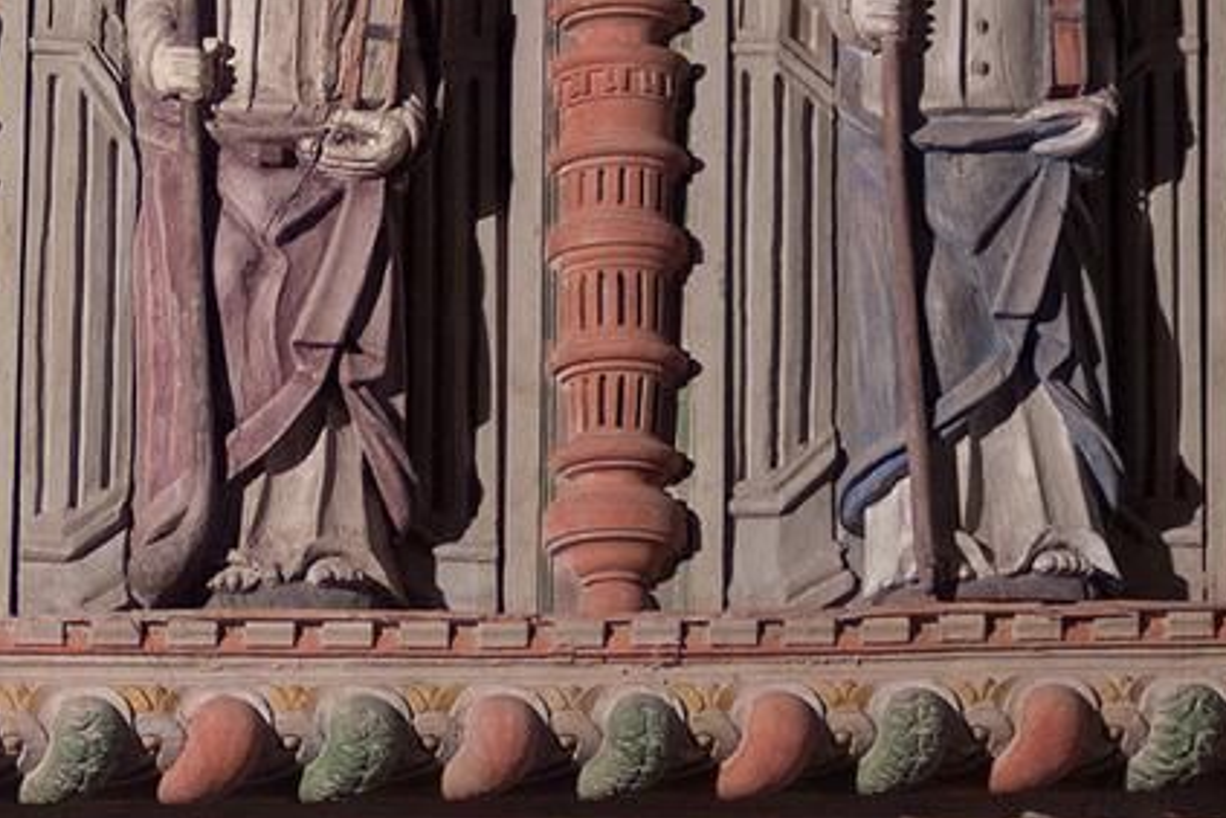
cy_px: -32
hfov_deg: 6.1
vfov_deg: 4.1
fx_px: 11456
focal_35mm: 336
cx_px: -125
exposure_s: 1/6
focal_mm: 79
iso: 400
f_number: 2.8
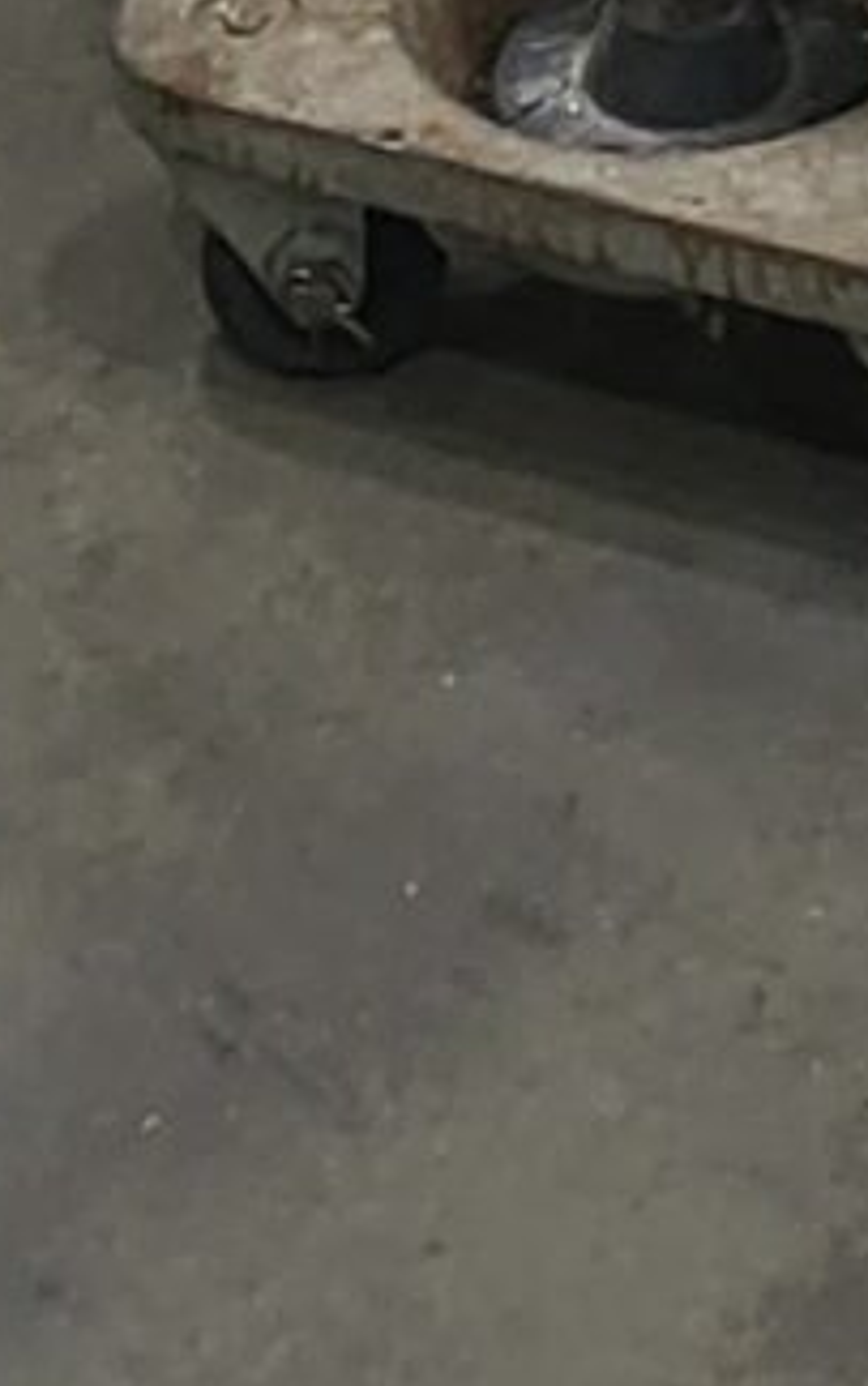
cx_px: 1103
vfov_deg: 7.9
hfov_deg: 6.5
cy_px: -3670
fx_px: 7594
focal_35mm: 201
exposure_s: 1/120
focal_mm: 5
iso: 160
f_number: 1.8
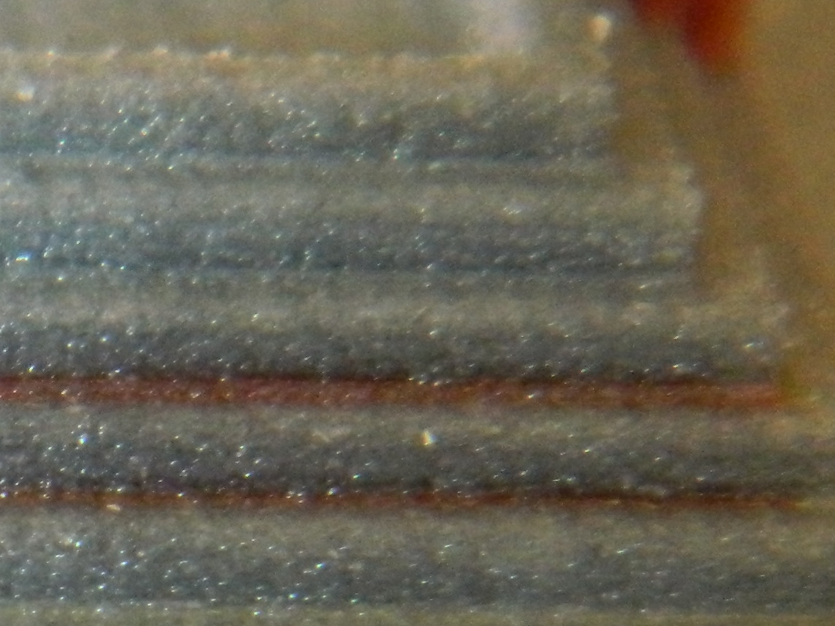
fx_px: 7672
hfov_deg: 6.2
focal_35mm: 318
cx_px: -352
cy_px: 798
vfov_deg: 4.7
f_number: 4.2
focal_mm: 15.1
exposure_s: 1/30
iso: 400
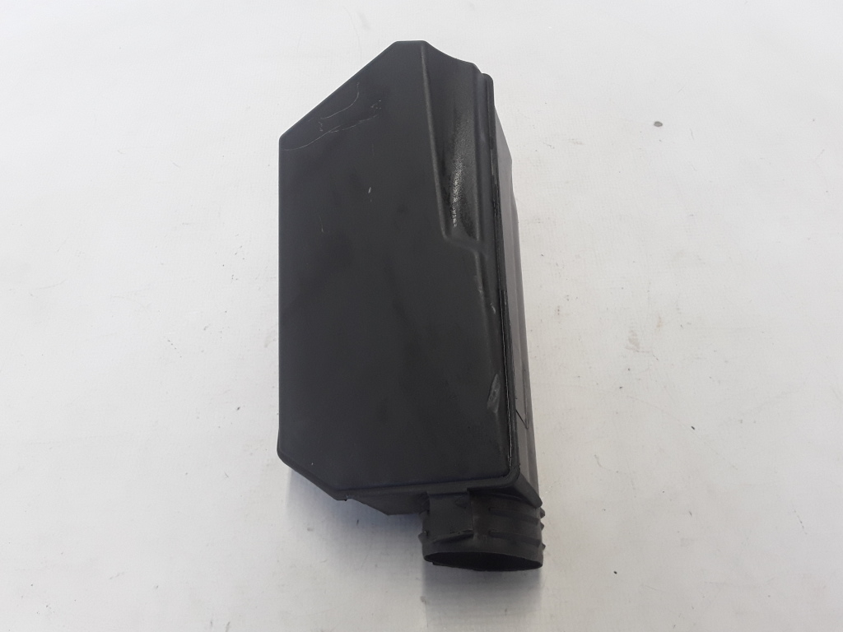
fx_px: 658
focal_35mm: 27
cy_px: 316
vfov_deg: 51.4
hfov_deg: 65.3
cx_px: 422
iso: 50
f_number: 1.9
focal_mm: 2.91
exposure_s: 1/33
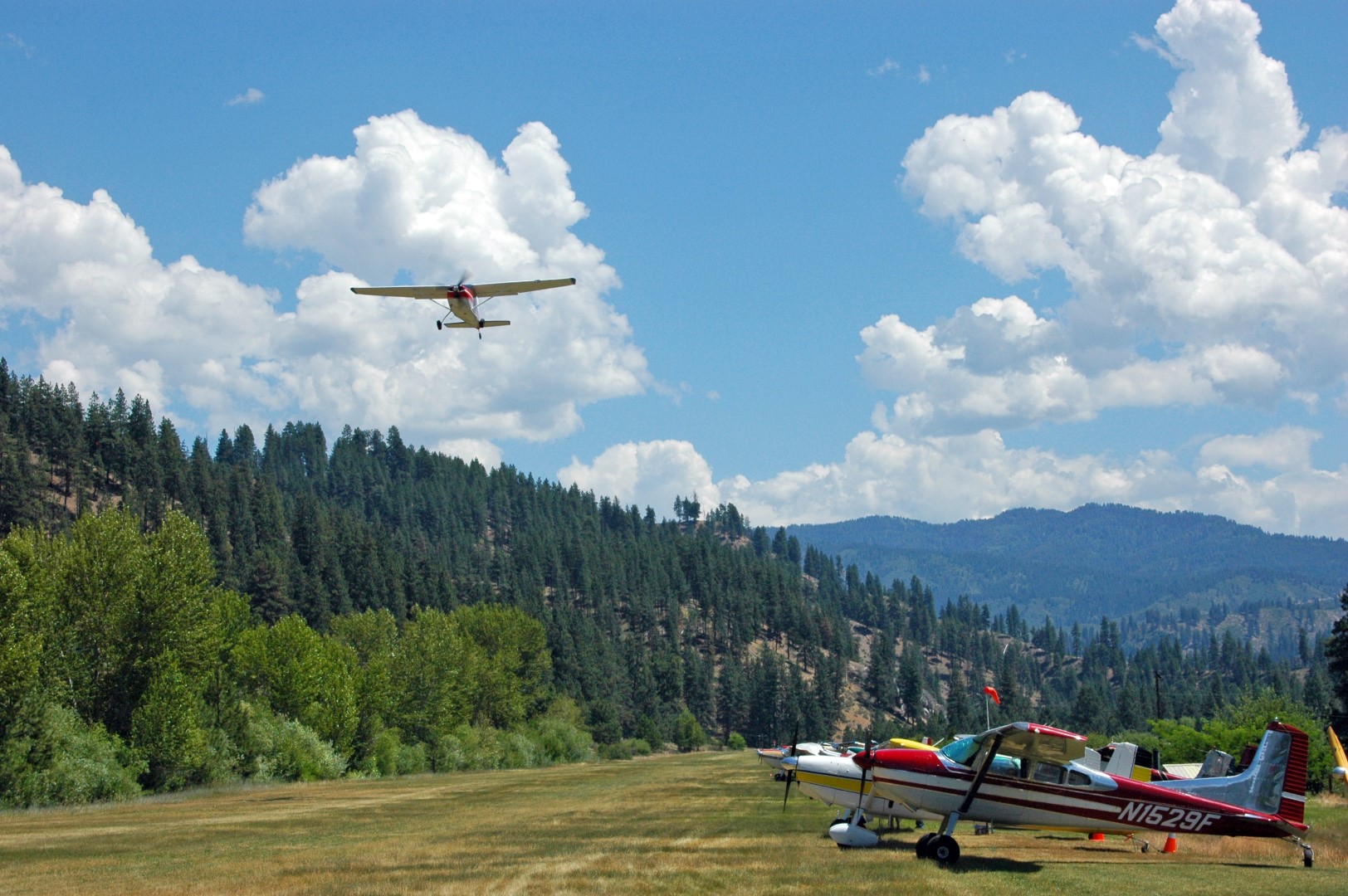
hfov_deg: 24.6
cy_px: 448
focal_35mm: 82
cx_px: 674
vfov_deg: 16.5
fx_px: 3087
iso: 400
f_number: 13
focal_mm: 55
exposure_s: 1/640
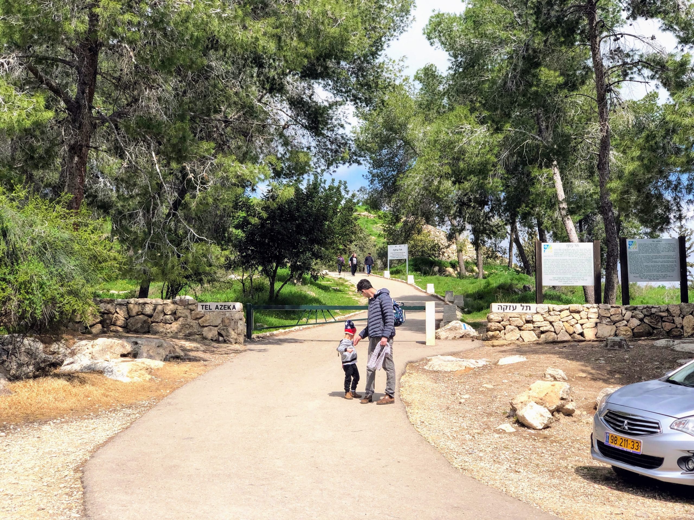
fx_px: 1043
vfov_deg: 28.0
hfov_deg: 36.8
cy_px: 260
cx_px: 347
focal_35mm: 52
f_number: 2.4
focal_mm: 6
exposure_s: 1/1412
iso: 16
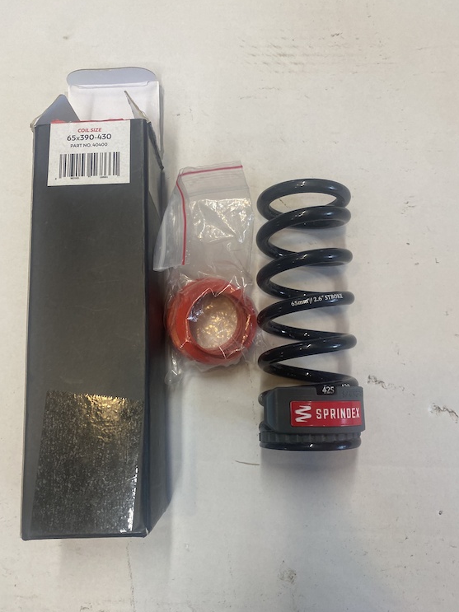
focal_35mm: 28
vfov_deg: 63.5
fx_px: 495
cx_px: 214
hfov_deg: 49.7
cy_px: 305
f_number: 1.8
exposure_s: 1/120
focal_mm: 4.25
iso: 125
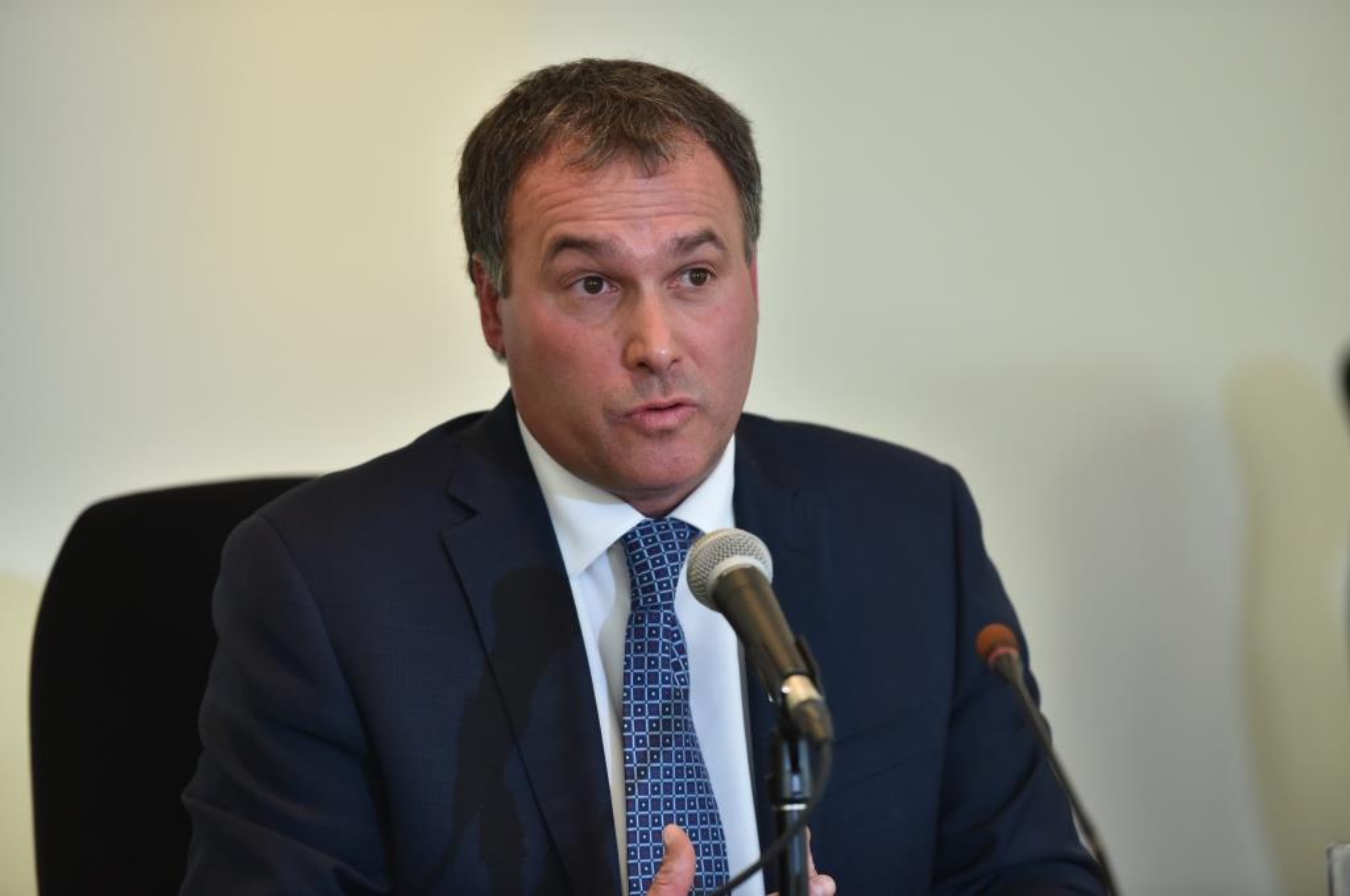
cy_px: 448
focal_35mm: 175
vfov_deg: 7.8
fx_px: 6554
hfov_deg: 11.8
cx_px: 675
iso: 2500
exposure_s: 1/125
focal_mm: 175
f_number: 2.8
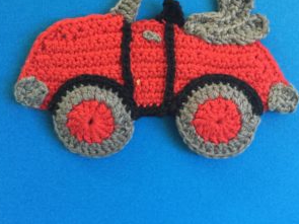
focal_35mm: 42
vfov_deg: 34.1
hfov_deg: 44.7
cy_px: 78
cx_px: 171
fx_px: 363
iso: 320
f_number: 2.4
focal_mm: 3.3
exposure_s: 1/17
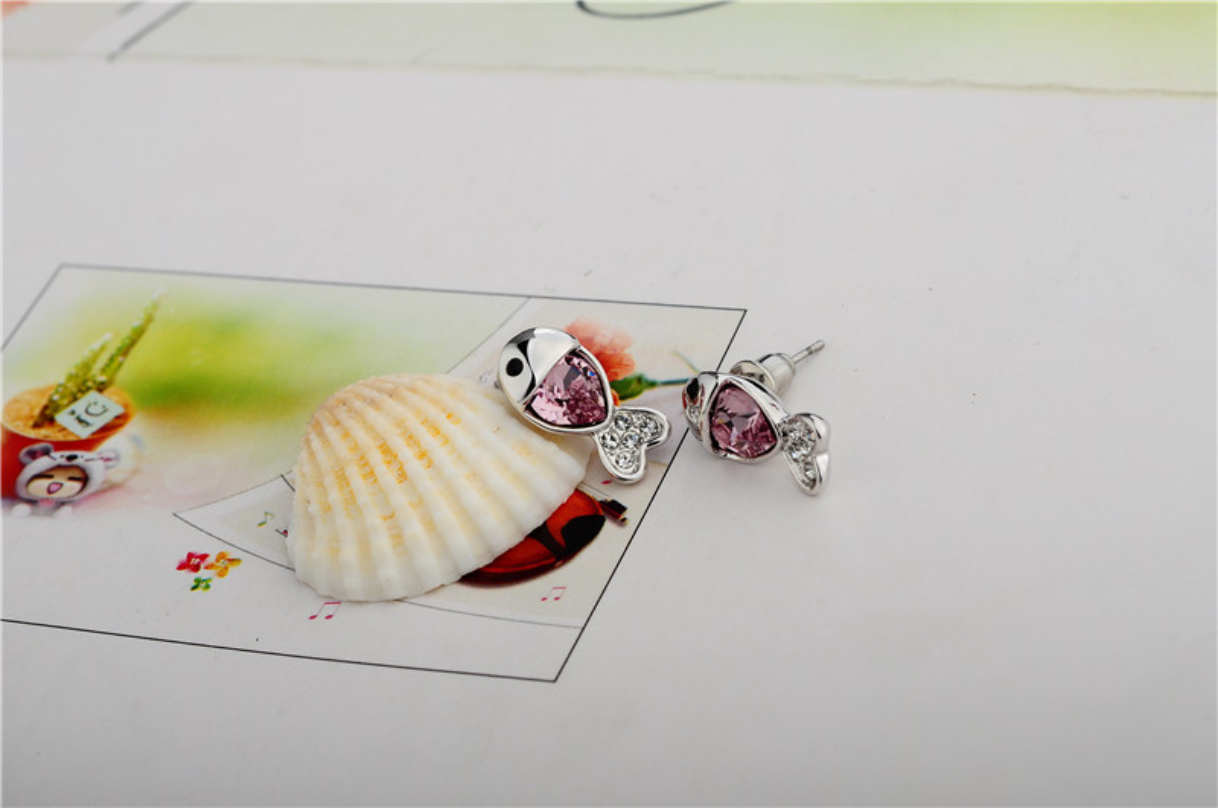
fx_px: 3041
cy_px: 404
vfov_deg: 15.1
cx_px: 609
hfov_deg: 22.7
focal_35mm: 90
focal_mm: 60
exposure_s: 1/125
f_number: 16
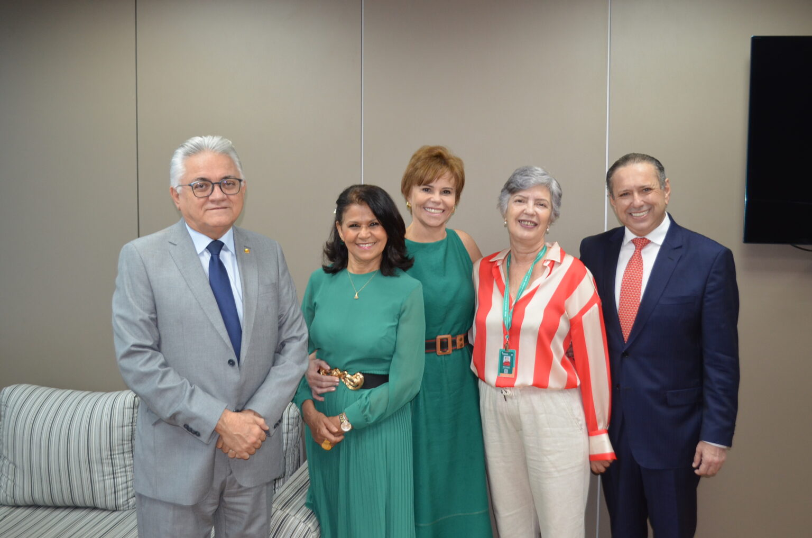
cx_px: 406
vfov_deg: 36.7
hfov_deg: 53.2
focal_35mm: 36
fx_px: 810
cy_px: 269
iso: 720
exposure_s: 1/60
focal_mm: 24
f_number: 4
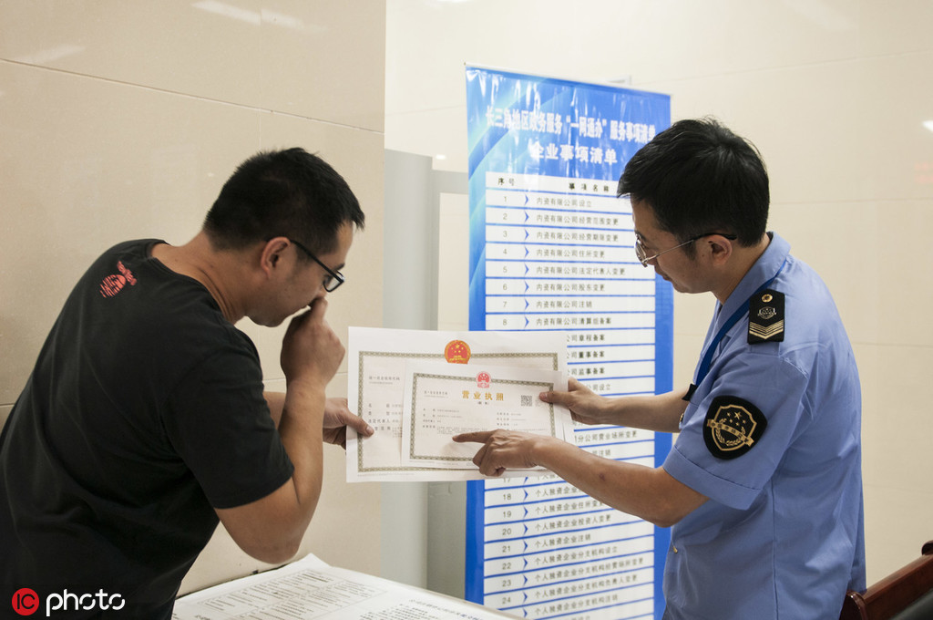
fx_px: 932
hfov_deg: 53.2
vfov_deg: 36.8
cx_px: 466
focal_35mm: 36
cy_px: 310
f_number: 2.8
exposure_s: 1/45
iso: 400
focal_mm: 24
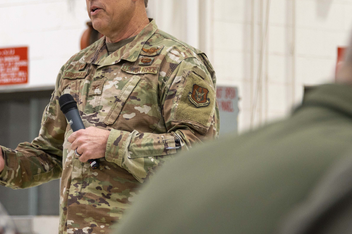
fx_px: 2628
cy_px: 116
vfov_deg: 5.1
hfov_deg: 7.7
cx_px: 118
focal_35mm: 269
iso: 800
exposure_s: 1/60
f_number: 5.6
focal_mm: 145
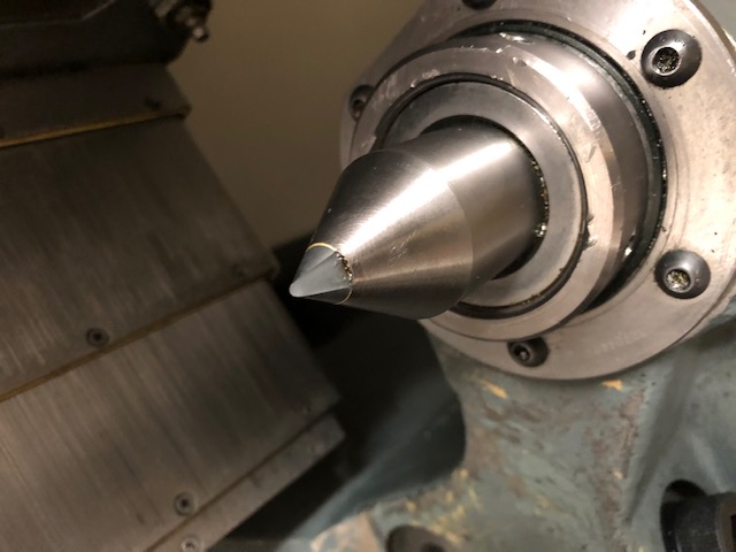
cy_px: 276
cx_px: 368
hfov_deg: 63.4
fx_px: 595
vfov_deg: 49.7
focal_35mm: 28
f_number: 1.8
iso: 125
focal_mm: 4
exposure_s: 1/4
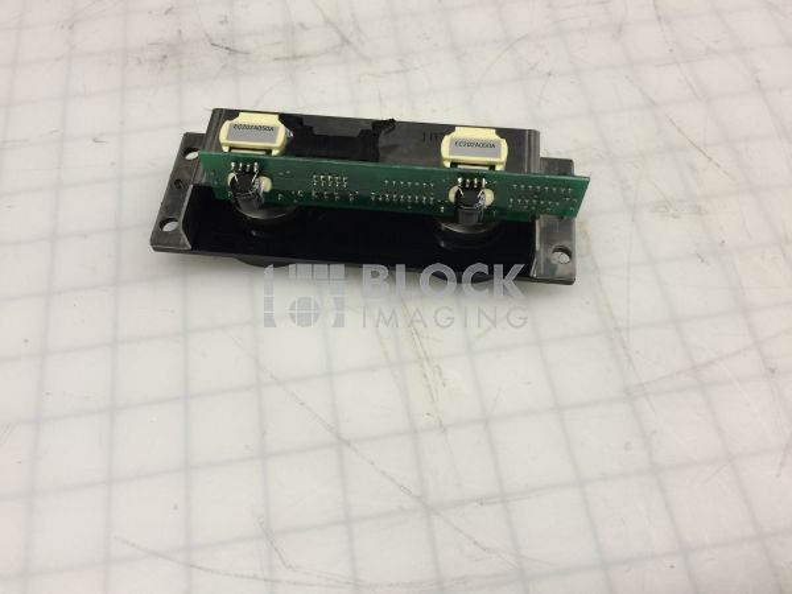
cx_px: 396
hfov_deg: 61.7
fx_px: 664
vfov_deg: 48.2
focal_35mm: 29
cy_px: 297
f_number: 2.2
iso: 32
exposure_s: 1/30
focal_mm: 4.15
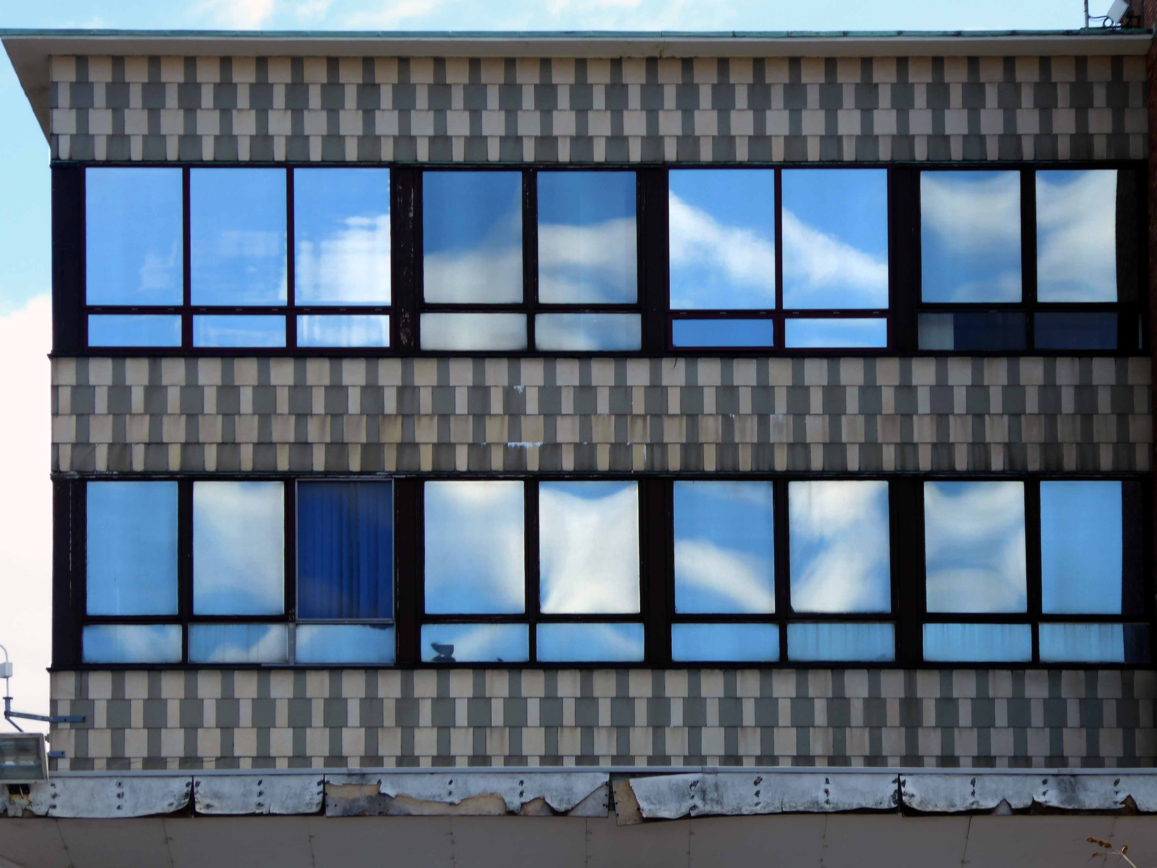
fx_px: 3576
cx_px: 578
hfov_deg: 18.4
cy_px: 434
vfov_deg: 13.8
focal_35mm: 107
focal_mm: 17.5
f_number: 5
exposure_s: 1/160
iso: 80
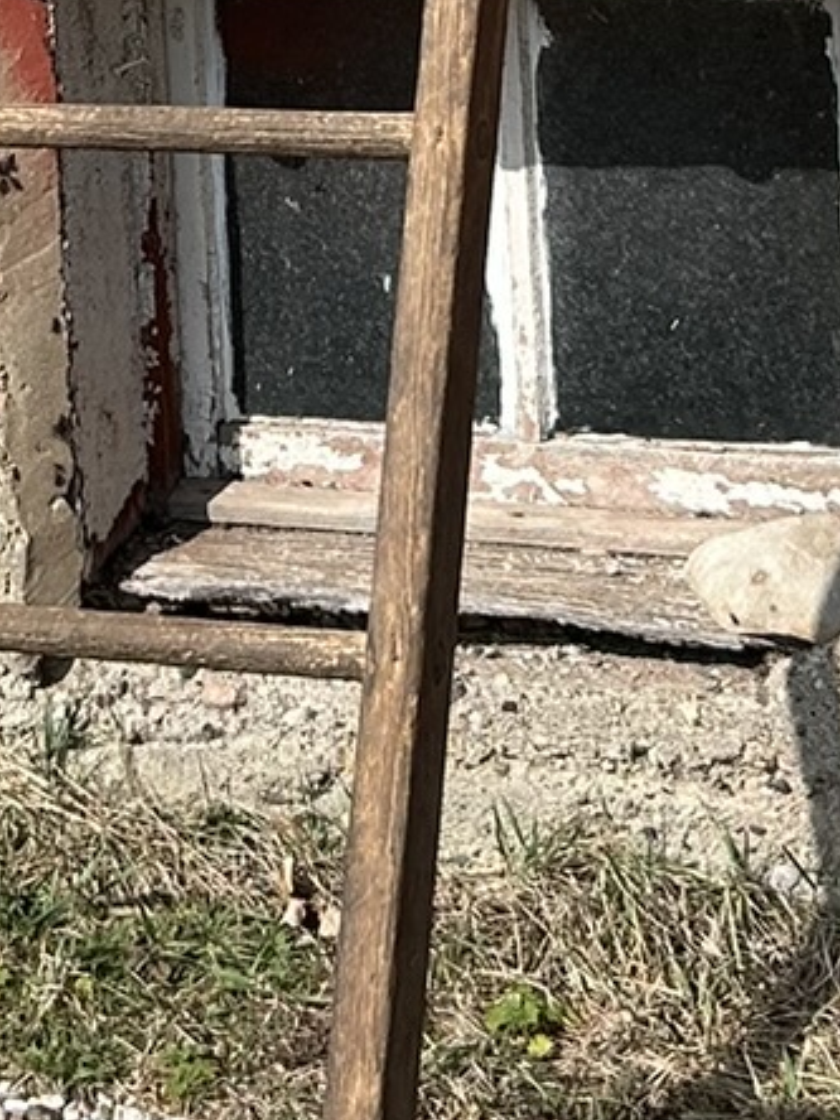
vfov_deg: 15.8
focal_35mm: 120
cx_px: 285
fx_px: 3883
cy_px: -235
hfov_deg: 12.3
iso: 50
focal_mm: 5.7
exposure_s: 1/3968
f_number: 1.5
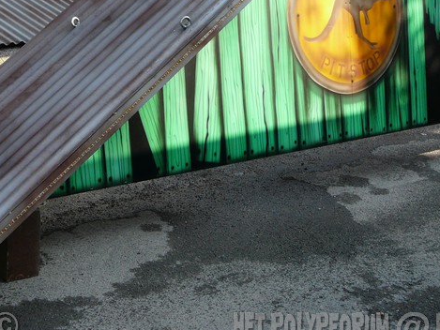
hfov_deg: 22.5
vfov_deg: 16.9
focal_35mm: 87
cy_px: 78
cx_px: 208
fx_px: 1106
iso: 100
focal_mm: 8.3
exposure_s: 1/200
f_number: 4.5
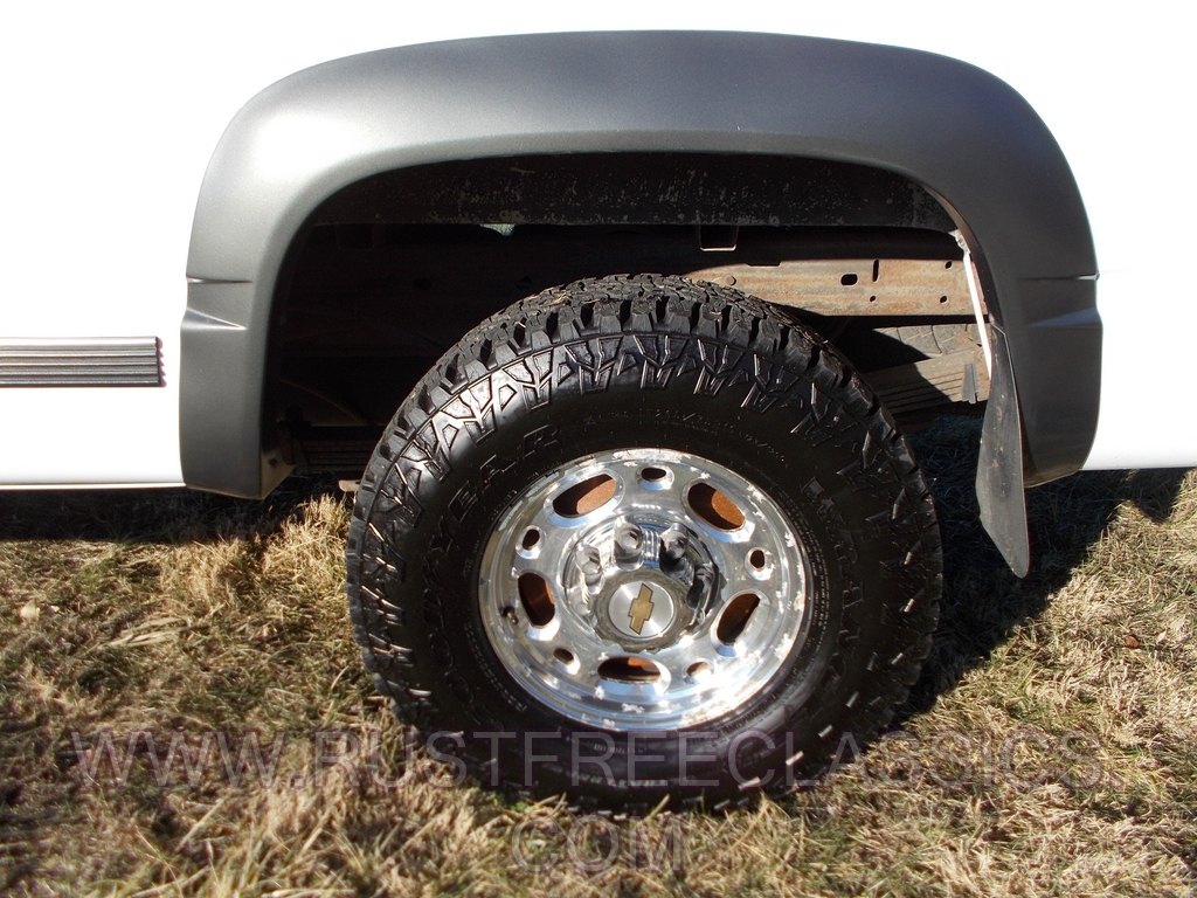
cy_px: 449
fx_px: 1037
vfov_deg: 46.8
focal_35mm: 30
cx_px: 598
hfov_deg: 60.0
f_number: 3.4
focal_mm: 5.3
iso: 80
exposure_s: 1/500
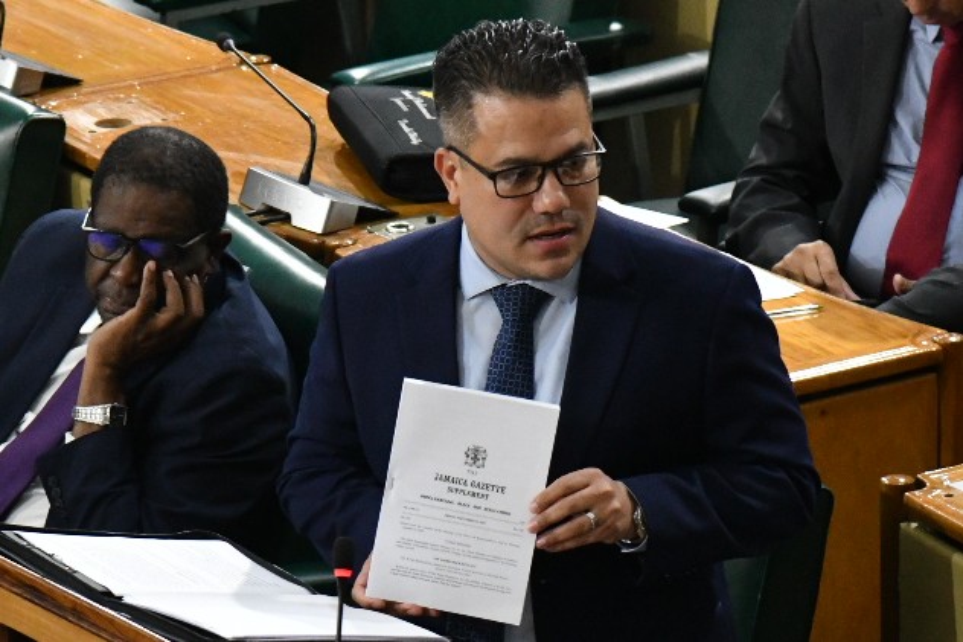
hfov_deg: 17.1
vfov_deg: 11.4
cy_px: 321
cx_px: 482
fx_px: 3209
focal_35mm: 120
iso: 4000
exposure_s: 1/160
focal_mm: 120
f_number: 6.3
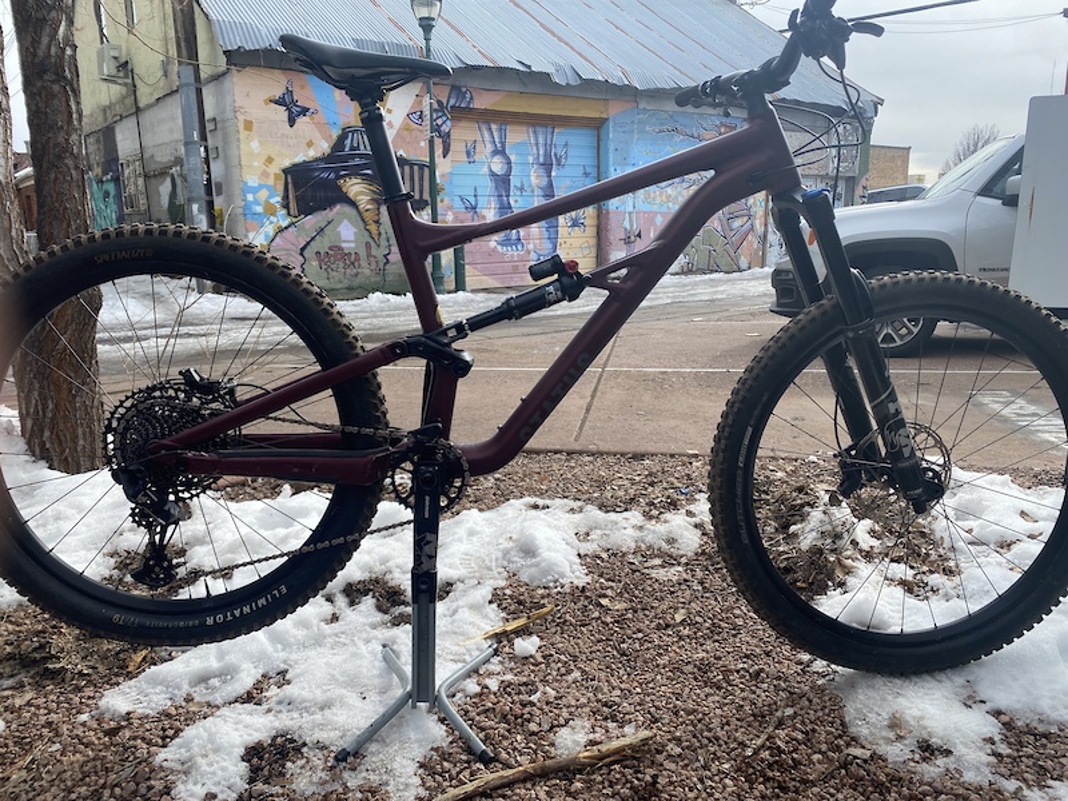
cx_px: 534
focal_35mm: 26
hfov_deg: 67.3
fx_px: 802
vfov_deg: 53.1
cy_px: 400
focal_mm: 4.25
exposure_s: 1/1395
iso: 32
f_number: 1.8
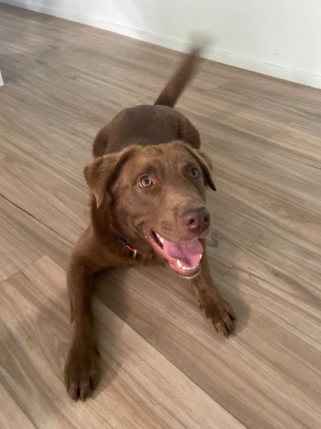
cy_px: 214
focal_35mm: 26
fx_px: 321
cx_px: 160
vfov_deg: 67.3
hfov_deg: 53.1
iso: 500
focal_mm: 4.2
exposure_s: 1/33
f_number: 1.6
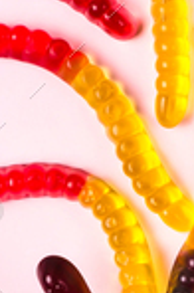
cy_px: 193
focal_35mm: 450
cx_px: 206
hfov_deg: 3.0
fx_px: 3654
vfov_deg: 4.6
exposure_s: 1/125
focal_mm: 50
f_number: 11
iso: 100
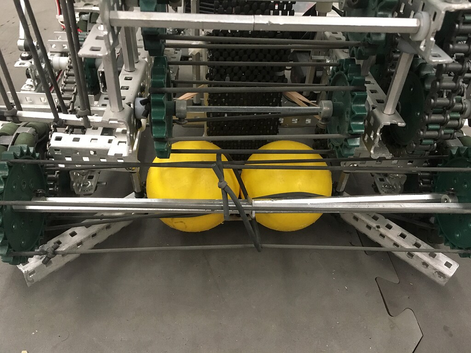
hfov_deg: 61.7
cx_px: 236
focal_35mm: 29
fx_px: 395
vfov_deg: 48.2
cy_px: 176
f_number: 2.2
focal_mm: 4.15
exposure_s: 1/30
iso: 200
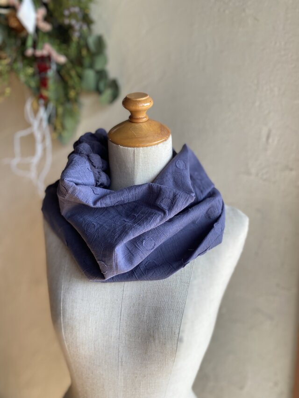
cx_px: 150
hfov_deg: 53.1
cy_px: 199
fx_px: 299
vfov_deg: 67.3
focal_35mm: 26
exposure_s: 1/125
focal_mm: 4.25
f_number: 1.8
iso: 32
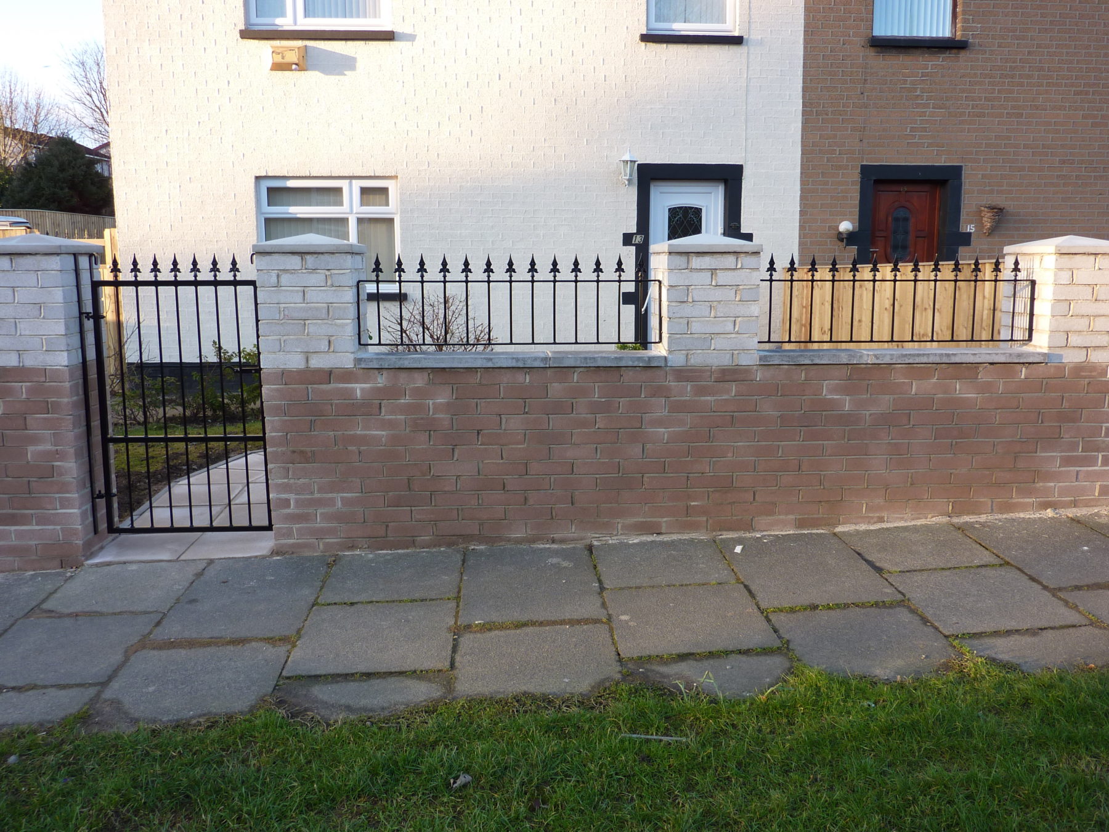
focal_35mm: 29
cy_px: 416
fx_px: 929
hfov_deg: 61.7
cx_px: 554
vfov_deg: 48.2
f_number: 3.4
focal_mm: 4.7
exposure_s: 1/80
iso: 80
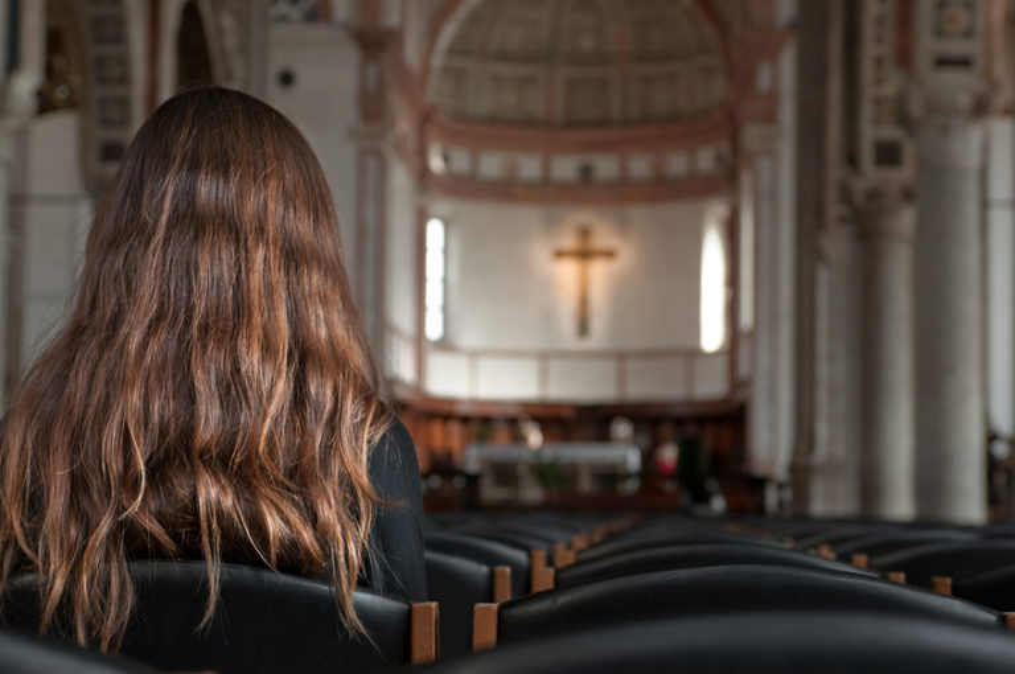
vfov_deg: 16.2
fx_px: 2365
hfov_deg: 24.2
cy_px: 337
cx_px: 508
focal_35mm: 84
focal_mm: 56
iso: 200
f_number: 5
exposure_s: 1/5
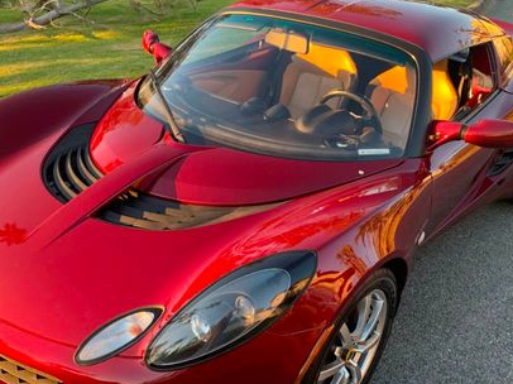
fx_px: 607
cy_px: 216
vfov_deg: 35.1
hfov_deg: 45.8
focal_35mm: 41
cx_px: 243
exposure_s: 1/121
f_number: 1.8
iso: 50
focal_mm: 4.25
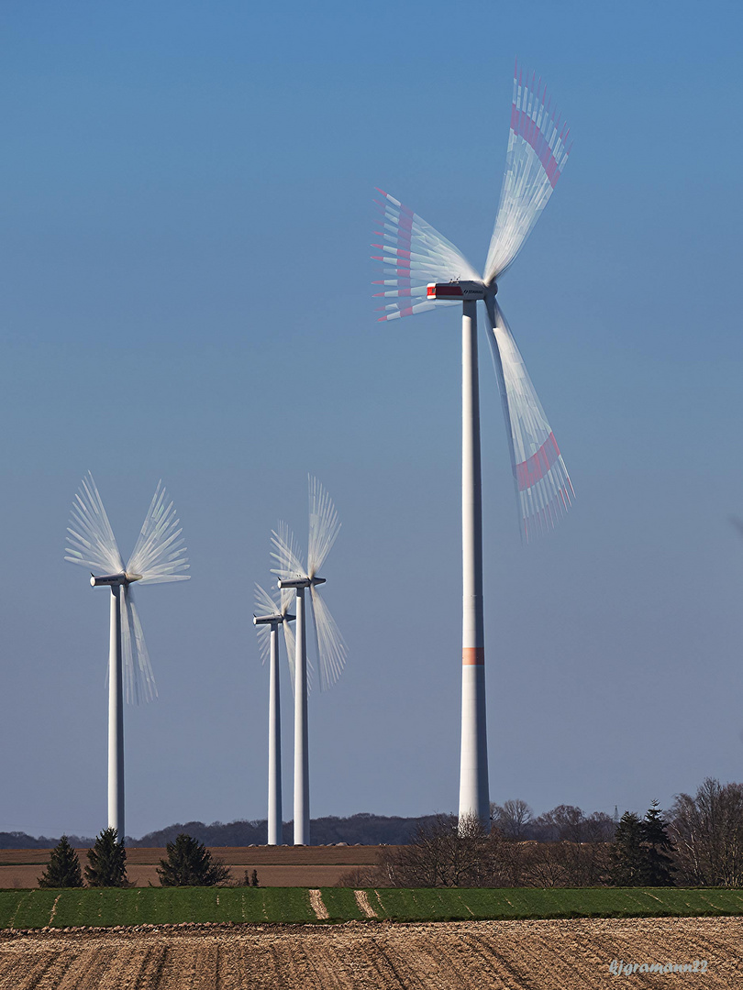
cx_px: 372
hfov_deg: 5.0
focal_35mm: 300
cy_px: 495
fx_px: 8586
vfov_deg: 6.6
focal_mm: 150
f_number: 5.6
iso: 200
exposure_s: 1/1250
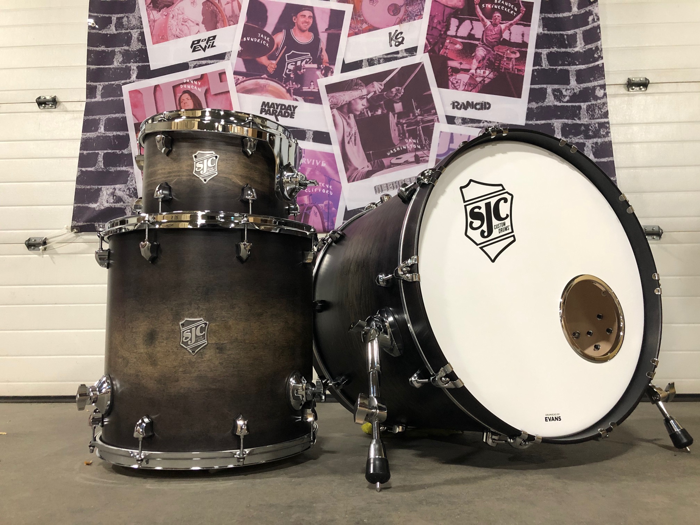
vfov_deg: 49.7
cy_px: 262
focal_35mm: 28
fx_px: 566
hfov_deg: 63.4
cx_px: 350
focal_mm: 4
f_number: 1.8
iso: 80
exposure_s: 1/15
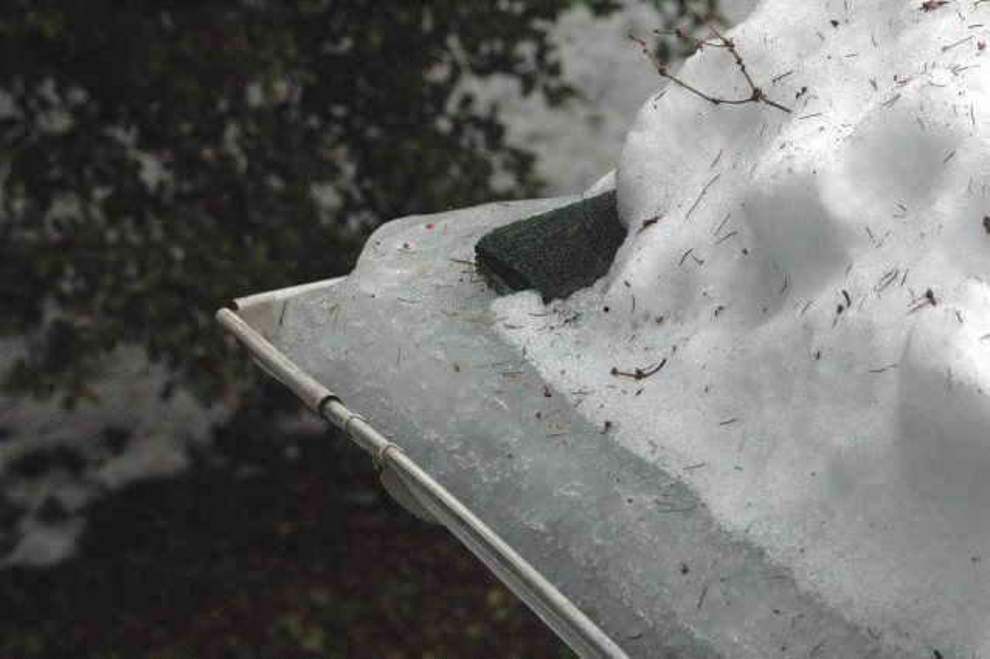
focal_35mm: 165
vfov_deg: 8.3
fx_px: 4536
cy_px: 330
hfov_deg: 12.5
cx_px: 495
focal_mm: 110
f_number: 7.1
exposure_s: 1/800
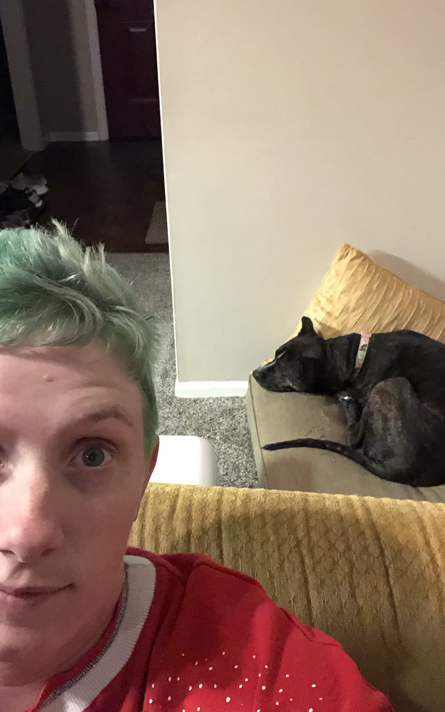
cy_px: 356
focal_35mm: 34
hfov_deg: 37.3
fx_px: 660
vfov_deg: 56.7
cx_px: 216
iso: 1000
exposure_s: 1/15
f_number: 2.2
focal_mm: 2.87
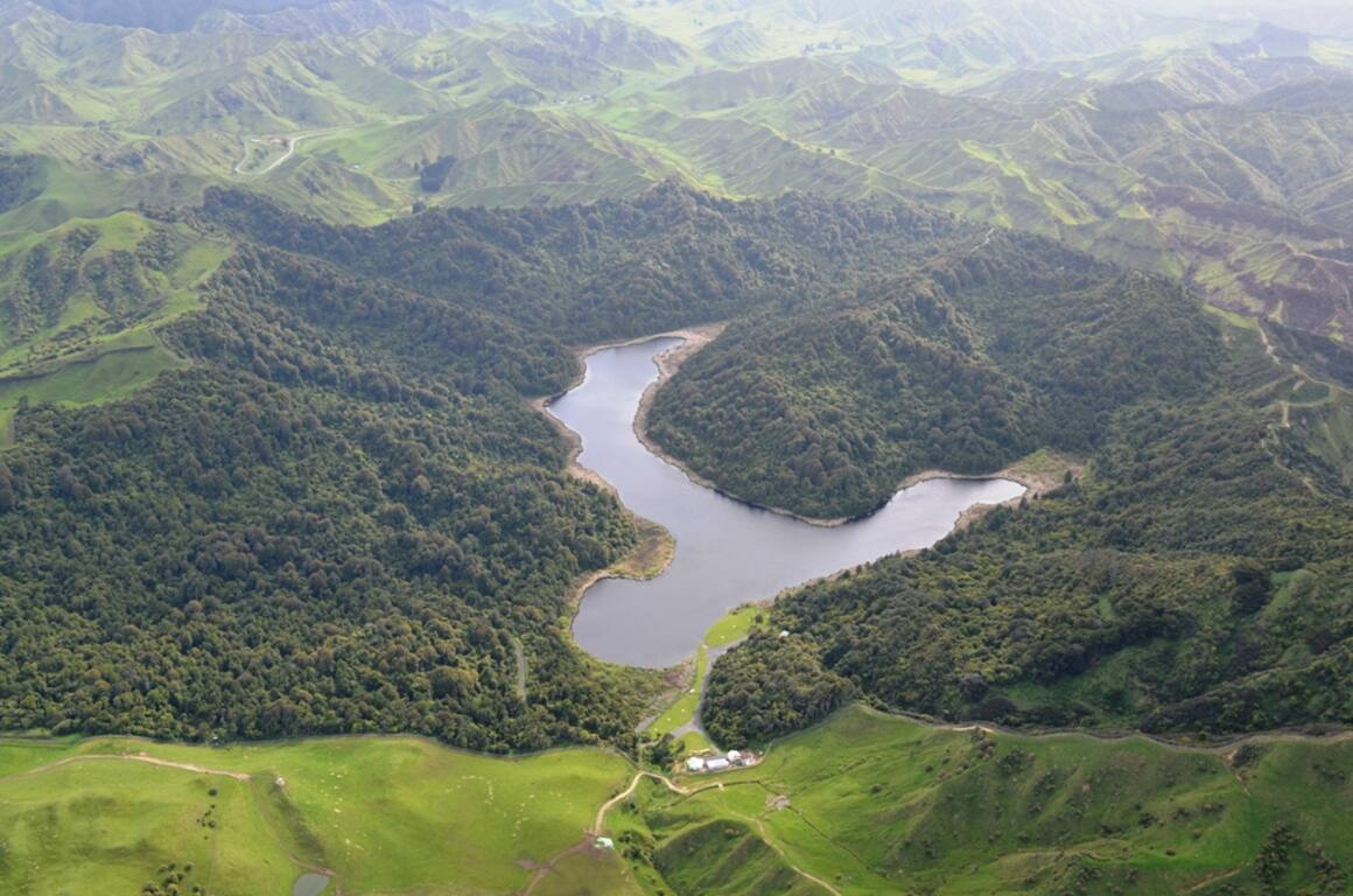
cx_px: 676
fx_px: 1463
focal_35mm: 39
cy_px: 448
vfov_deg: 34.1
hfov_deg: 49.6
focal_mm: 26
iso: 200
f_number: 7.1
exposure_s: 1/200
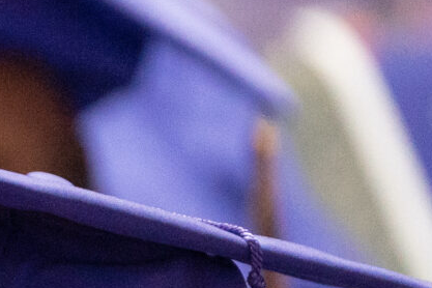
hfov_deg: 1.8
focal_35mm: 1149
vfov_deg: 1.2
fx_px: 13787
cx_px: -394
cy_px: 364
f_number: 2.8
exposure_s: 1/320
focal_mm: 187
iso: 5000
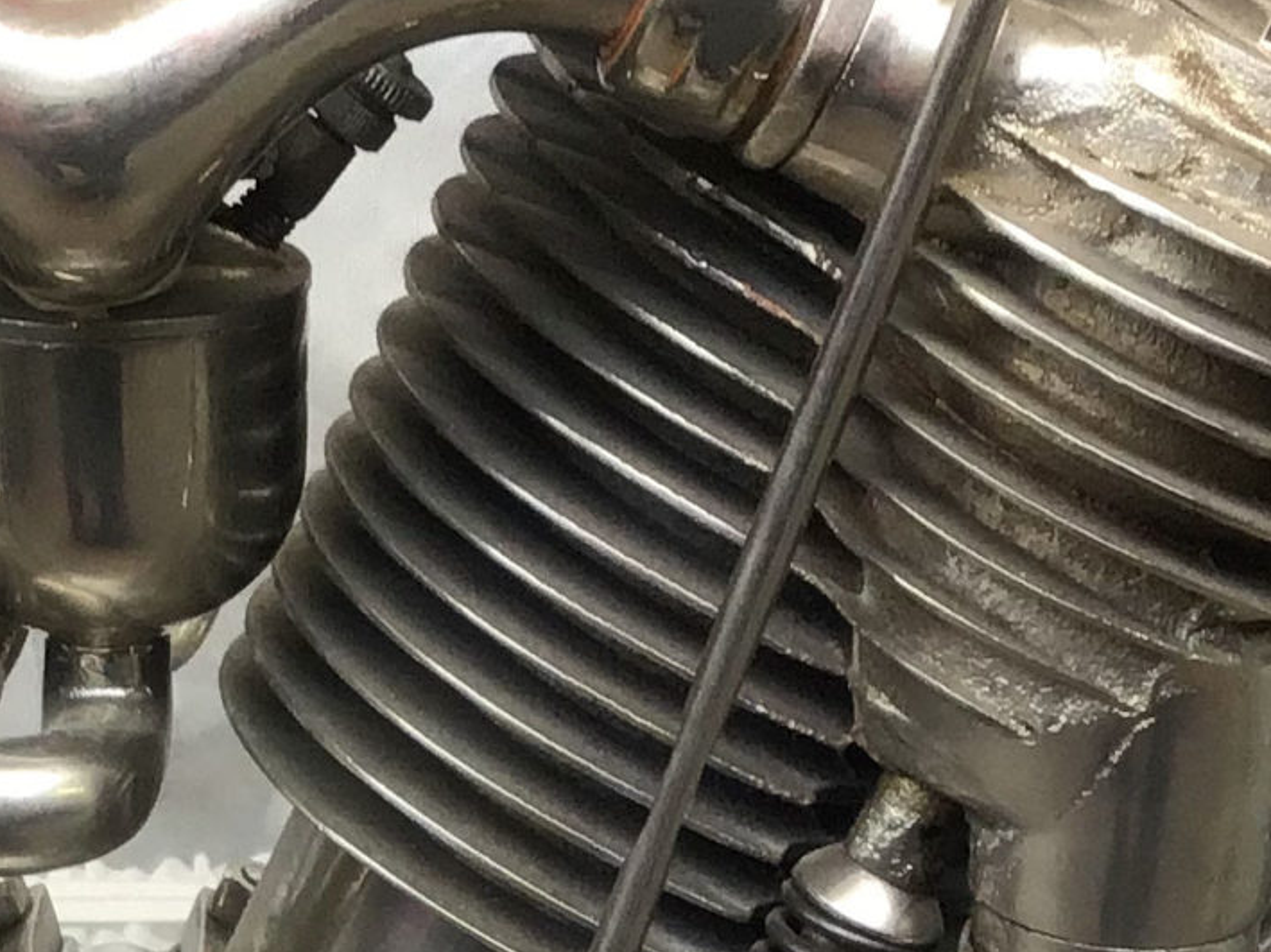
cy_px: 1201
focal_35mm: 112
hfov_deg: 17.4
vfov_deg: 12.8
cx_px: 267
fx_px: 4110
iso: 80
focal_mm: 3.3
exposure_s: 1/44
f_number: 2.4
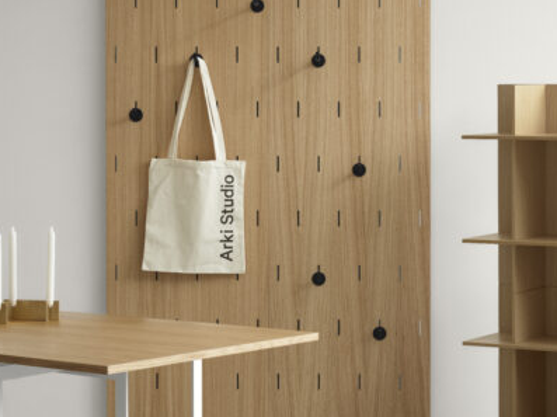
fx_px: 1961
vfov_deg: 12.1
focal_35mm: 122
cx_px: 340
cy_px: 265
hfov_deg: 16.1
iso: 800
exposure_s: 1/5
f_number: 11
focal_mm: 80
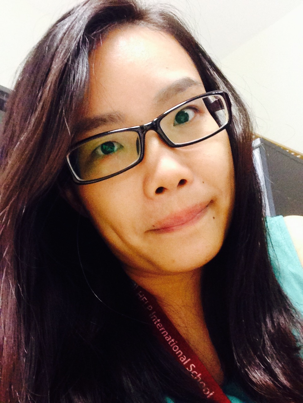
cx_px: 152
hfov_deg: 40.7
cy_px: 202
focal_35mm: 35
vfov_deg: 52.6
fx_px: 408
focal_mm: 2.18
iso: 250
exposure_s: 1/15
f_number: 2.4
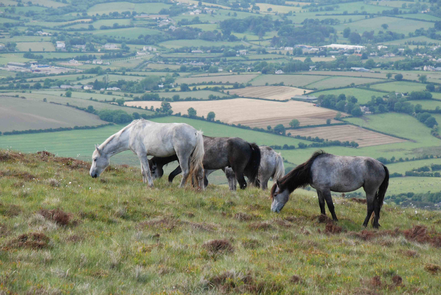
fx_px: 2208
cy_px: 148
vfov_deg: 7.7
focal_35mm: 180
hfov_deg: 11.4
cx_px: 220
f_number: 10
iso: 640
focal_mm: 120
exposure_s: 1/320
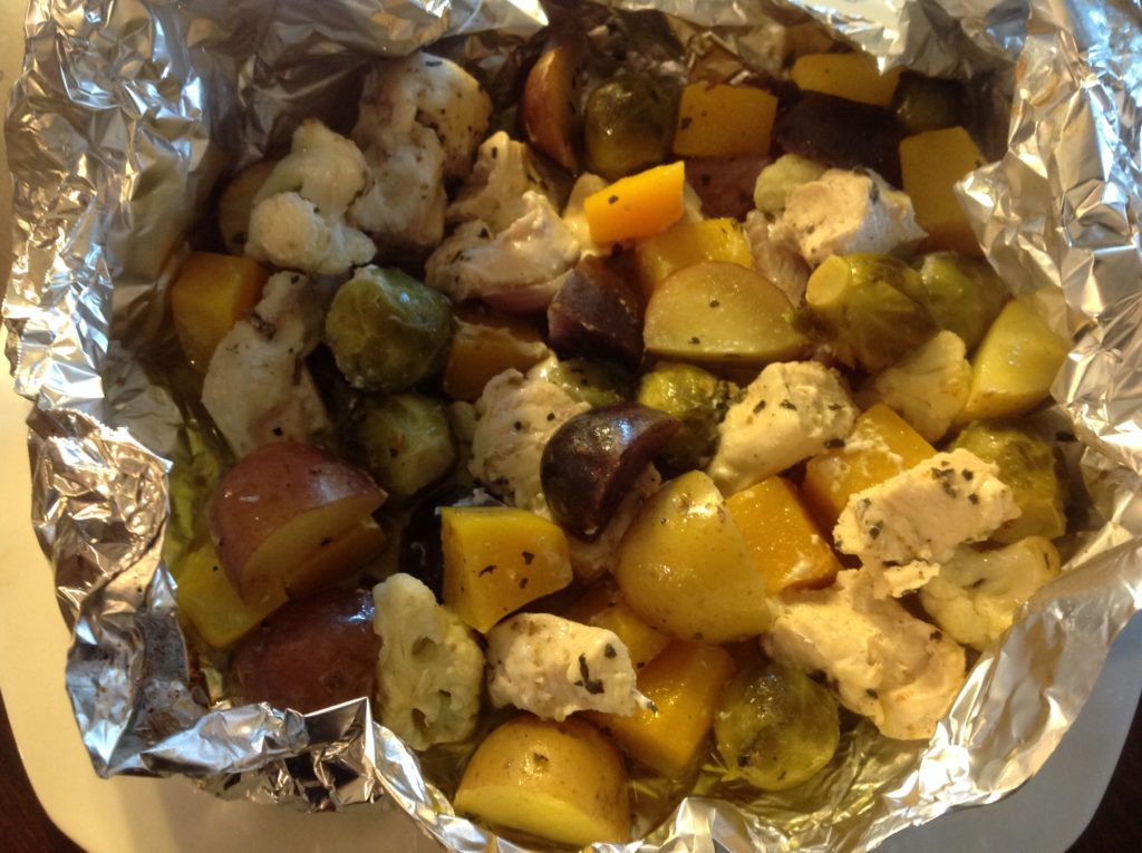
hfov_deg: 52.7
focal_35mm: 35
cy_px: 426
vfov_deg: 40.6
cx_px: 571
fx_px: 1153
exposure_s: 1/15
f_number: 2.4
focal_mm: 4.28
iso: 200
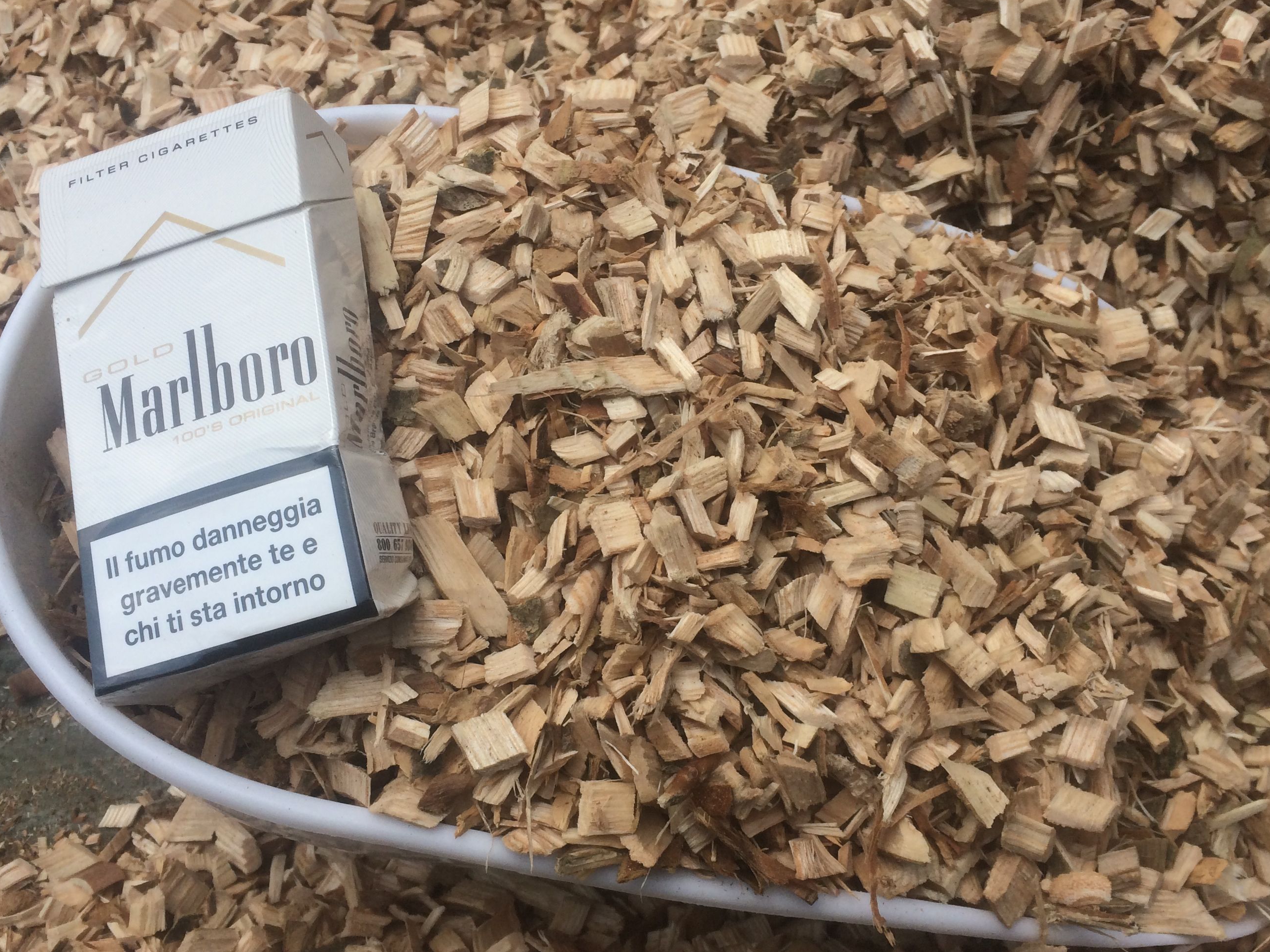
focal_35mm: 38
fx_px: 1394
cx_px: 620
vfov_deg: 37.7
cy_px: 459
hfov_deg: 49.0
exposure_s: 1/2053
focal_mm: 4.12
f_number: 2.2
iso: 32
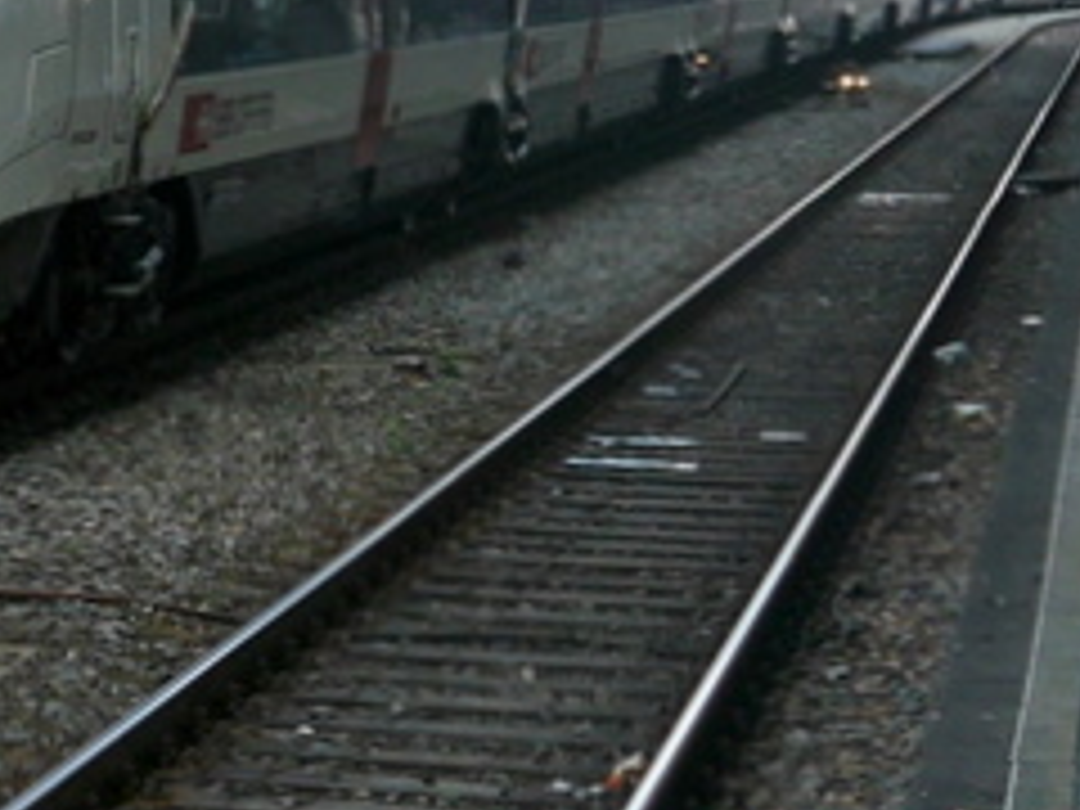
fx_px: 4992
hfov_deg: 10.9
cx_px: -1305
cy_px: 22
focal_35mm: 160
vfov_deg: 9.2
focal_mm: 16
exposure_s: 1/125
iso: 160
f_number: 4.5
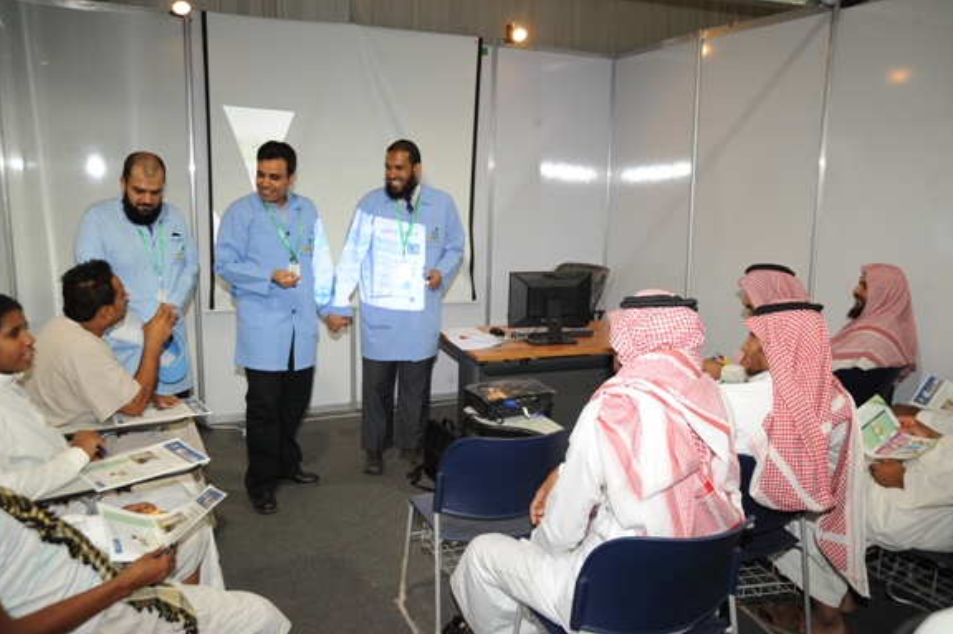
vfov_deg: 43.5
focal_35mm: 30
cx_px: 478
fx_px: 793
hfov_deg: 62.0
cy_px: 326
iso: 640
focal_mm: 29
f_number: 6.3
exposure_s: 1/60
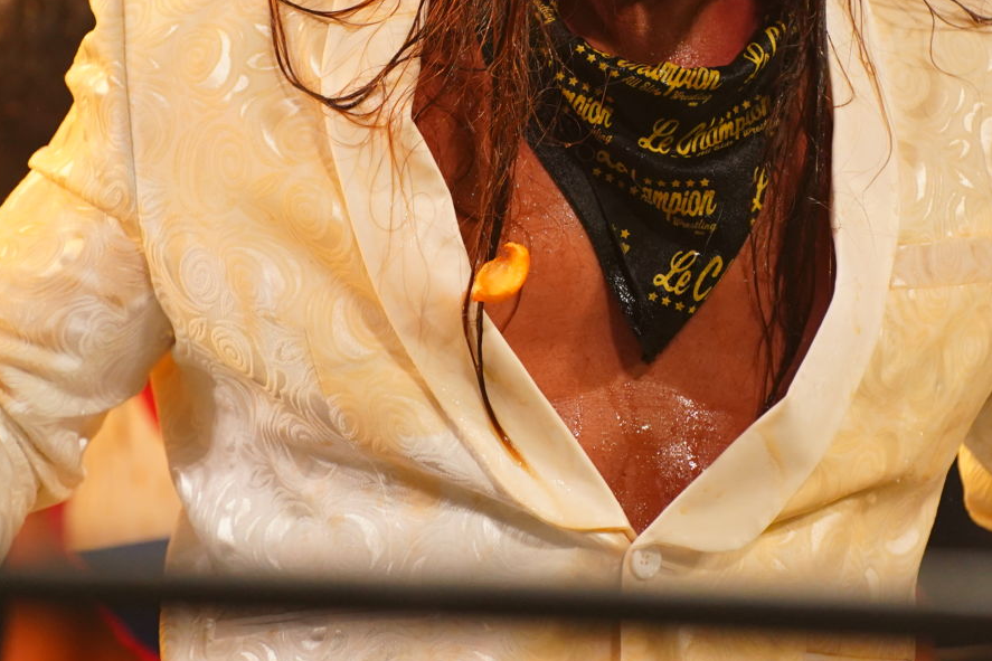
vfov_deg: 3.4
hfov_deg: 5.1
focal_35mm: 406
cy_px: 152
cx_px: 538
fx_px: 11185
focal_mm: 180
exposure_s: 1/1250
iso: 2000
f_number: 2.8
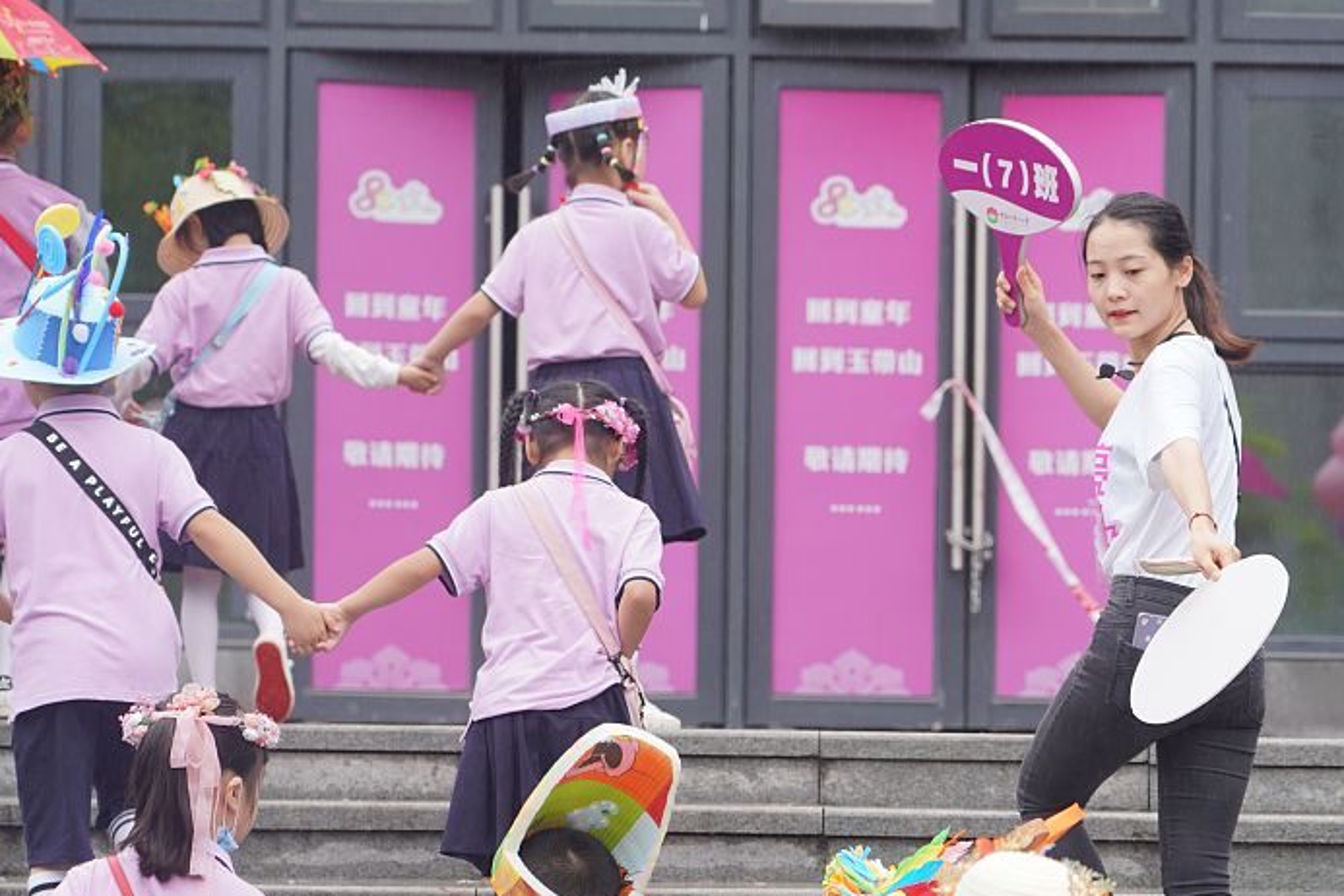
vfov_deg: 9.2
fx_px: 5562
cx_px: 884
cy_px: 613
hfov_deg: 13.8
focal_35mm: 149
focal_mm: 86
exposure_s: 1/200
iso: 320
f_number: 4
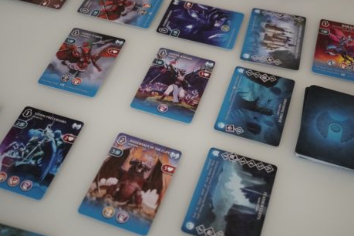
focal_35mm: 50
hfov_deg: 39.6
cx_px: 179
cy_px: 110
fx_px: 492
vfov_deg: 27.0
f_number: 3.5
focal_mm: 30
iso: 1600
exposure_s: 1/160
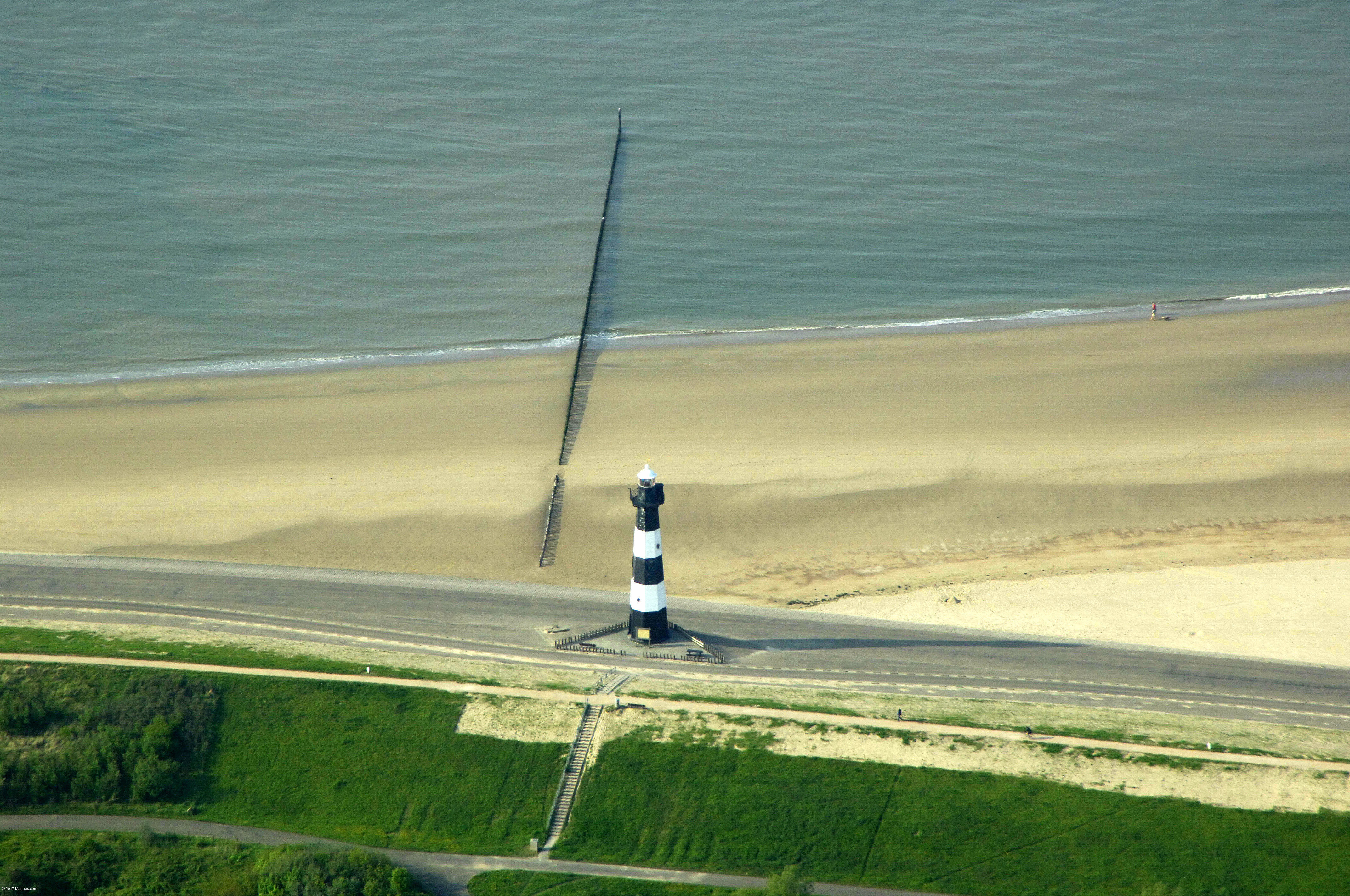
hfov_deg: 11.4
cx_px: 675
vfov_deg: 7.6
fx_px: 6742
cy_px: 448
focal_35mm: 180
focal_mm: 120
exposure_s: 1/1000
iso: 400
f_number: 7.1
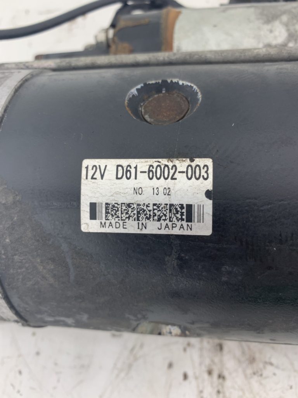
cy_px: 199
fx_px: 298
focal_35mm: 26
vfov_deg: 67.3
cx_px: 149
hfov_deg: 53.1
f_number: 1.8
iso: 64
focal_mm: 4.25
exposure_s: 1/118
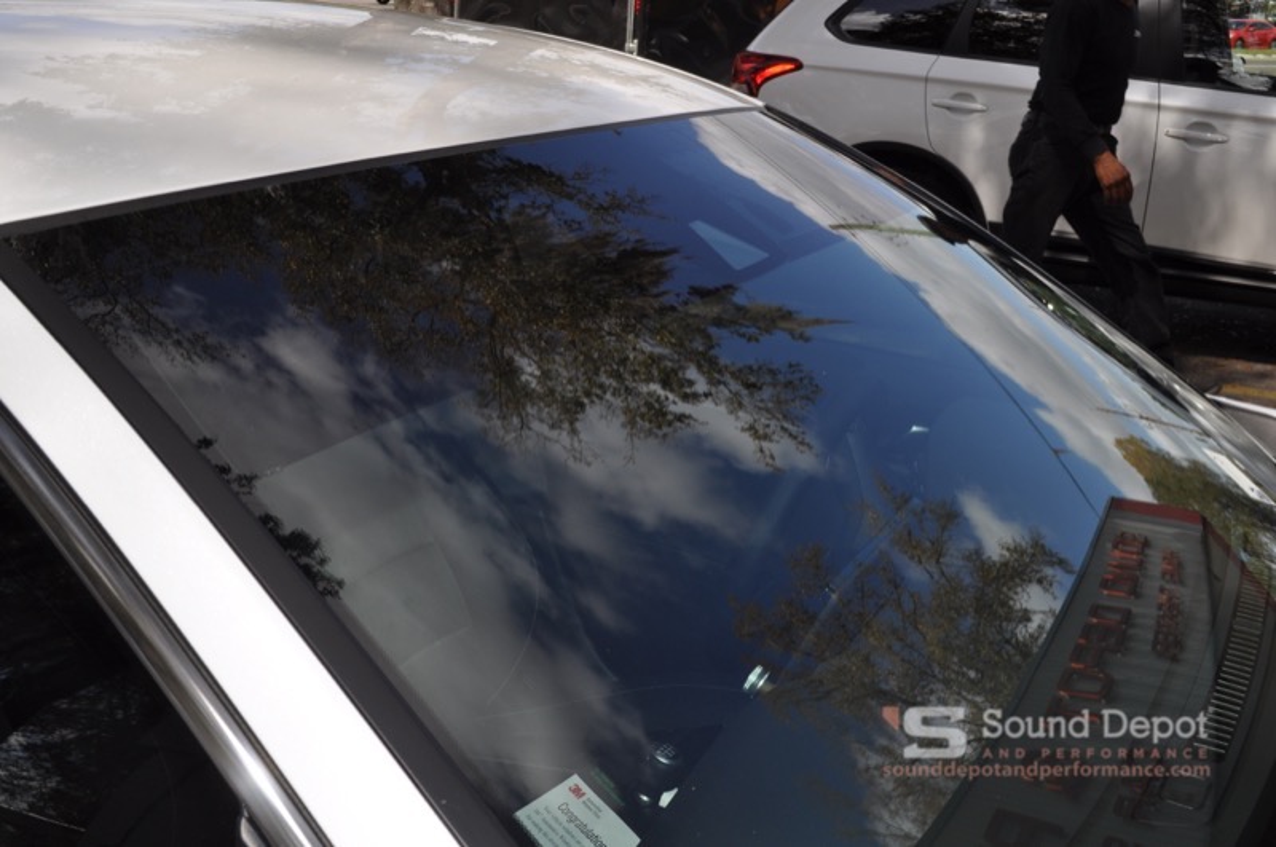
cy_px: 424
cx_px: 638
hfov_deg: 46.5
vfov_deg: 31.8
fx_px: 1487
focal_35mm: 42
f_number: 13
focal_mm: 28
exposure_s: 1/200
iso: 200
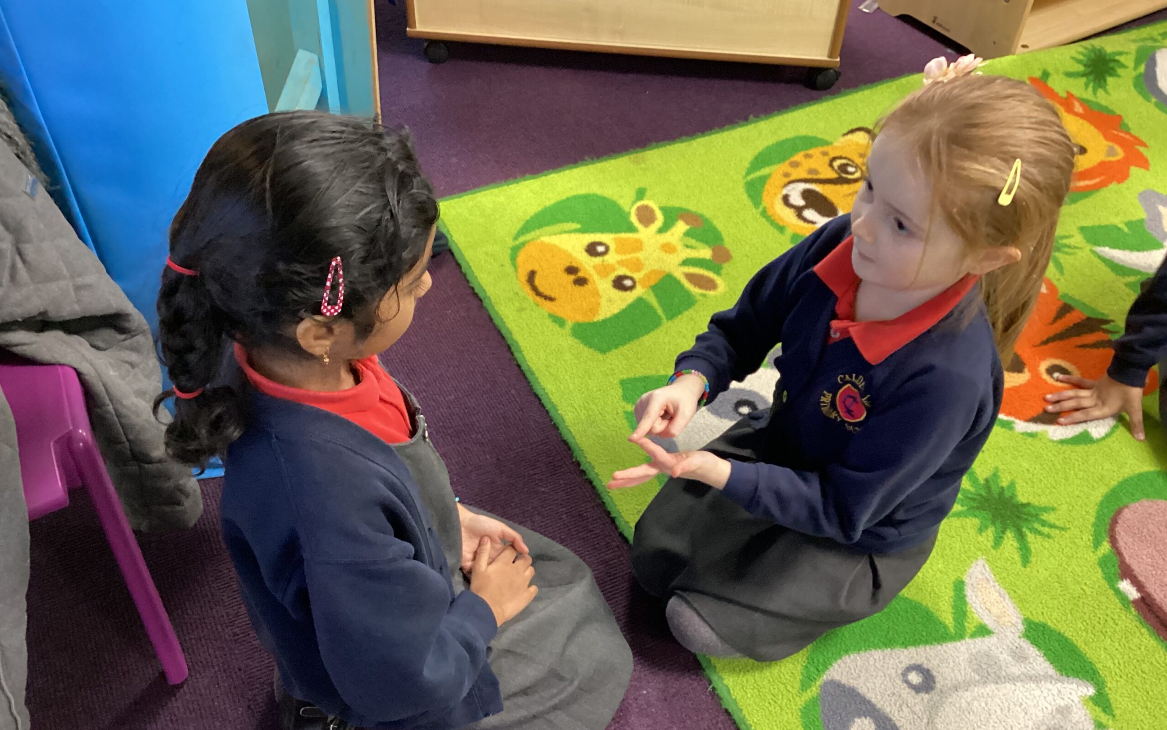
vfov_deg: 38.2
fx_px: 1050
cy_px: 416
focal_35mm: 33
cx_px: 585
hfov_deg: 58.1
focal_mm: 3.3
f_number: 2.4
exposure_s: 1/25
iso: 400
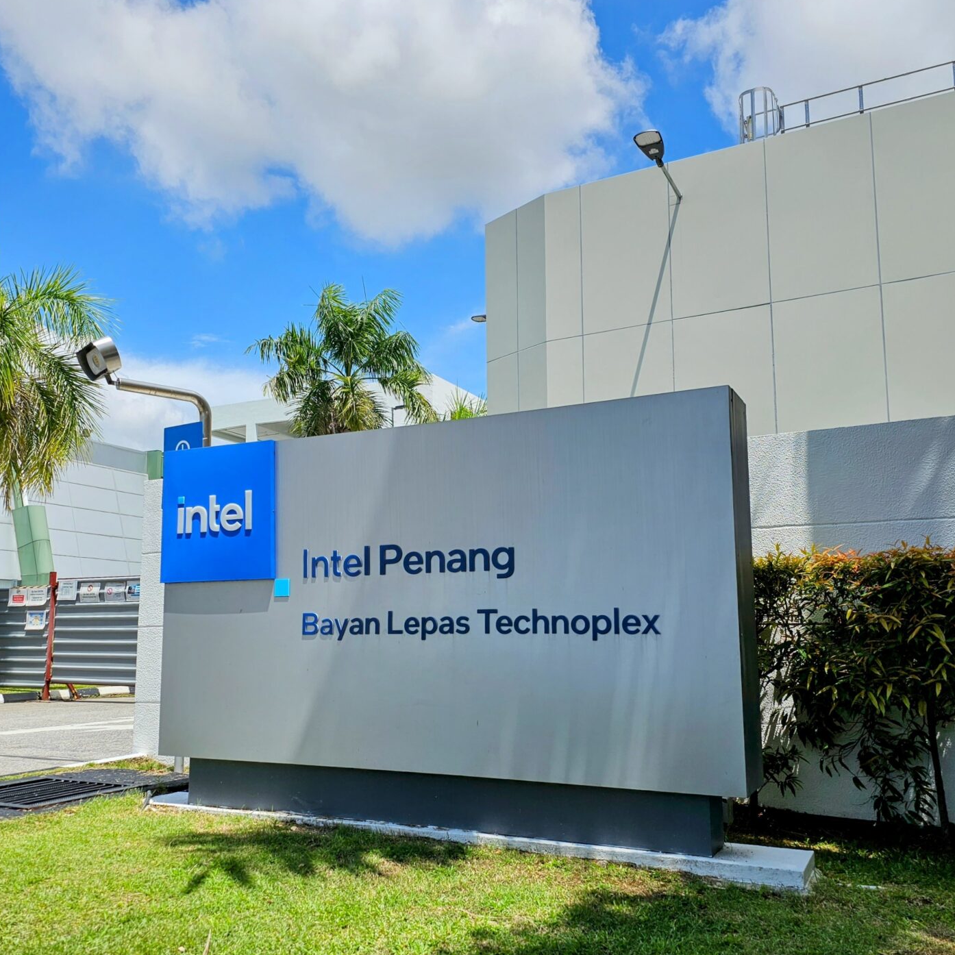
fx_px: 874
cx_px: 477
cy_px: 484
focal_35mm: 28
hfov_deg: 57.3
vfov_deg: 57.3
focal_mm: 6.3
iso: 10
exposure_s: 1/1300
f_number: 1.7
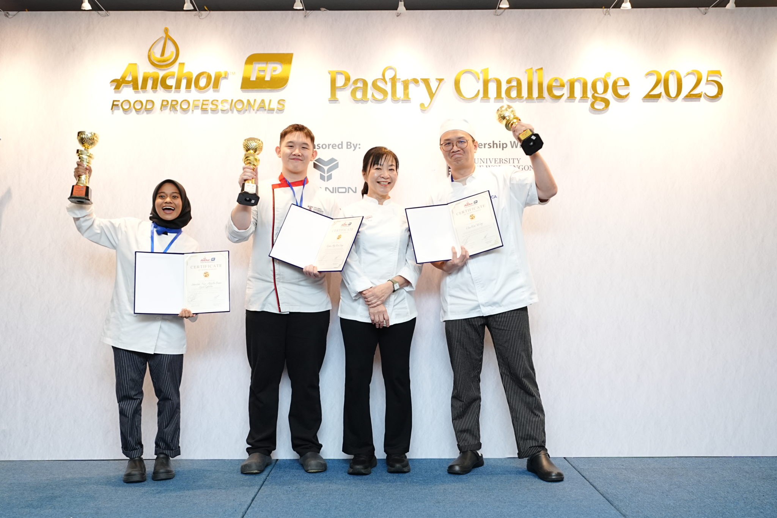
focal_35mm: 35
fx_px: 755
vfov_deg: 37.8
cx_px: 388
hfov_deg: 54.4
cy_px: 259
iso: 1250
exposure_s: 1/100
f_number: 4.5
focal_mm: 23.5
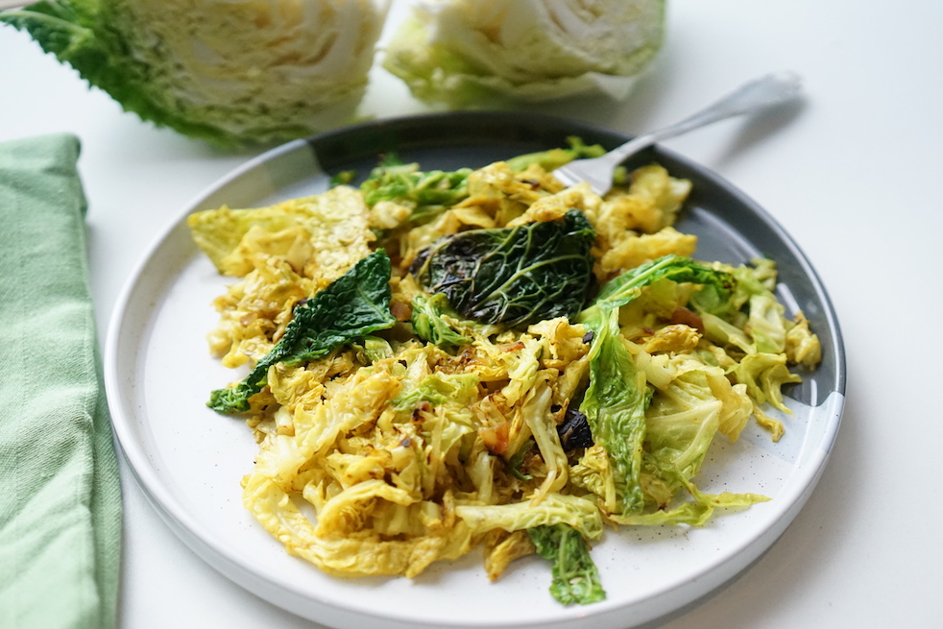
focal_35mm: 56
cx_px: 467
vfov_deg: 24.2
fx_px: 1467
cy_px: 313
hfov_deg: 35.6
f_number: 2.8
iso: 5000
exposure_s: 1/8000
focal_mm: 55
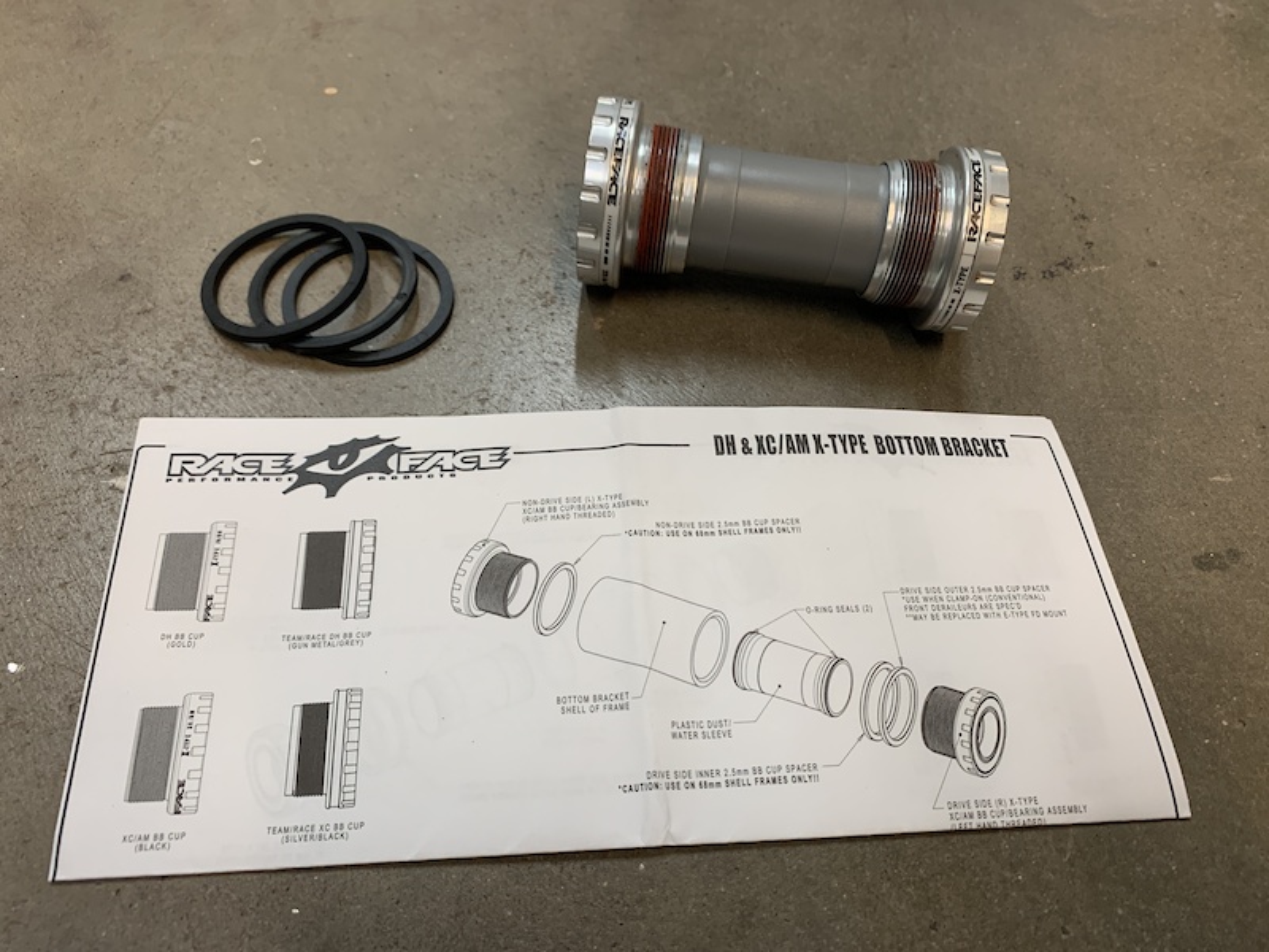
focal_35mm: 26
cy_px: 476
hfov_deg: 67.3
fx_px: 953
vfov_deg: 53.1
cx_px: 634
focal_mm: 4.25
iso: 100
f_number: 1.8
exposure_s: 1/60
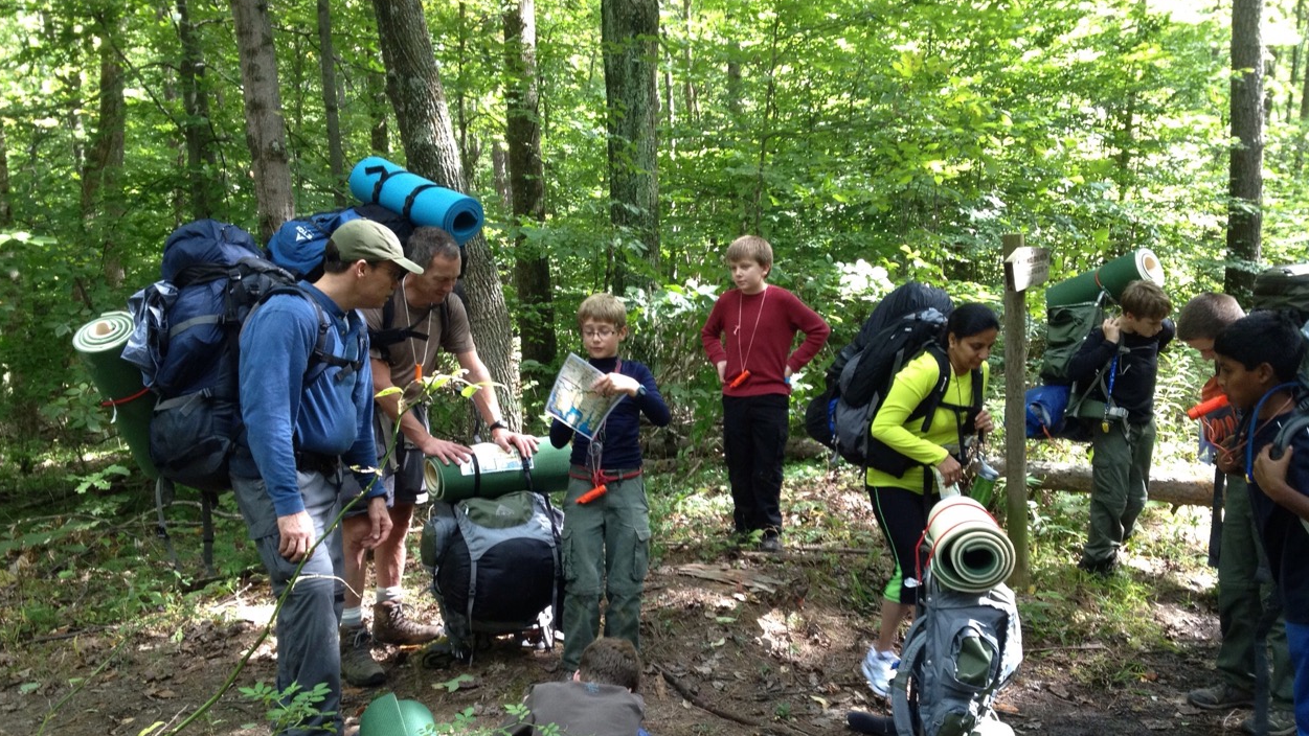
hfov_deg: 51.6
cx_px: 656
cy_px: 453
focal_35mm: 39
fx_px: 1354
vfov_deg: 30.3
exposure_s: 1/60
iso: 100
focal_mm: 4.28
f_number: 2.4
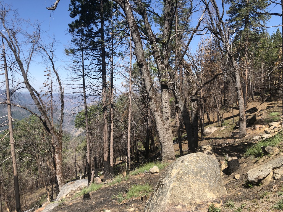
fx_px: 229
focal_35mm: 28
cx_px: 142
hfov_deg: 63.4
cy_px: 106
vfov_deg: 49.7
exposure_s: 1/1279
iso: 20
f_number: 1.8
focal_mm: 4
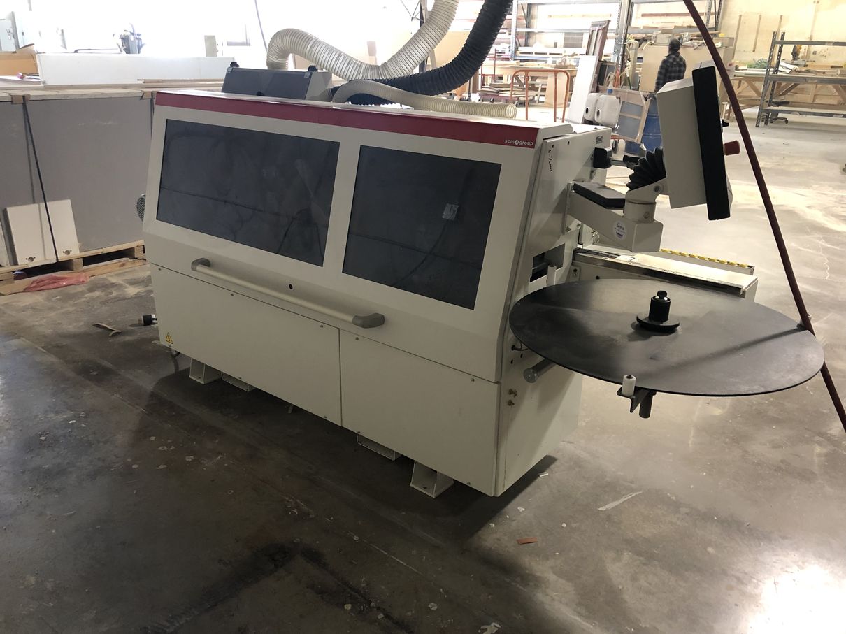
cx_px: 423
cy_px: 317
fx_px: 684
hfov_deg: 63.5
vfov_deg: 49.7
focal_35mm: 28
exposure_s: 1/15
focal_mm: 4
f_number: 1.8
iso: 80
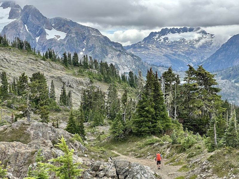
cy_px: 90
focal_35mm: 77
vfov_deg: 19.1
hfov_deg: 25.3
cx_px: 120
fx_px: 532
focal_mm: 9
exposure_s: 1/389
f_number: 2.8
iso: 32
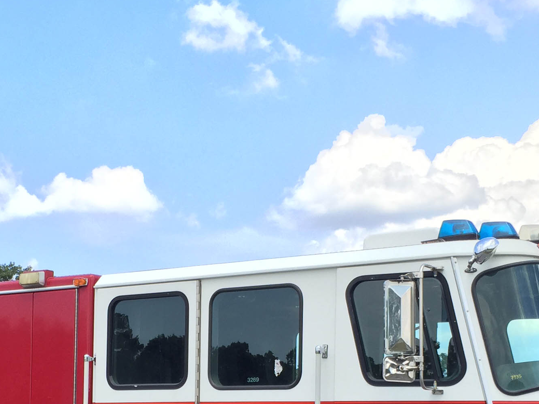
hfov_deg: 27.2
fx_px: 1106
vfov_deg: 20.2
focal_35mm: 71
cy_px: 386
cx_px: 182
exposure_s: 1/824
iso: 32
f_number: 2.2
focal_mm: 4.15
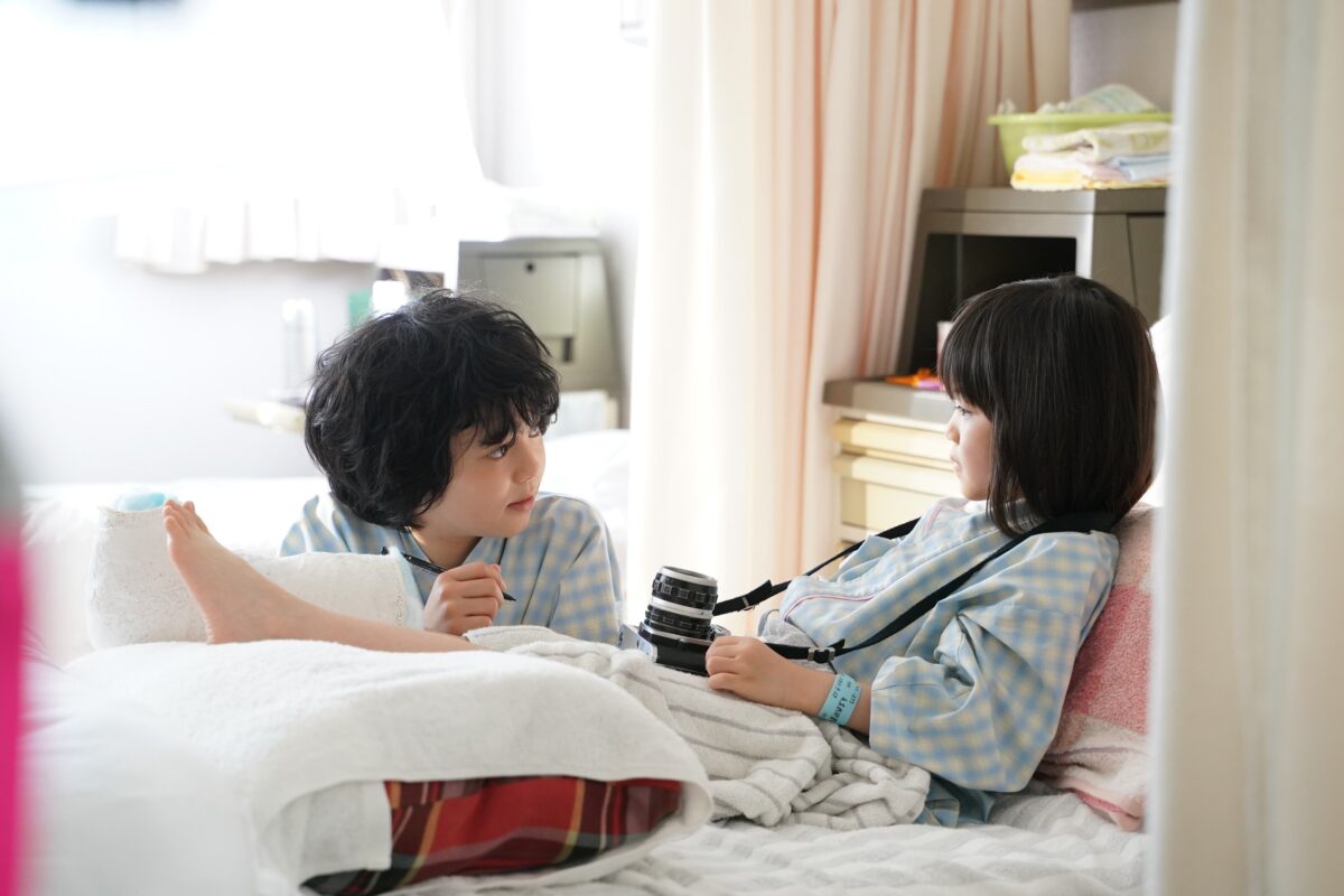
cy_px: 448
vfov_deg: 18.2
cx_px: 672
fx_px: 2800
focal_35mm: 75
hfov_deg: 27.0
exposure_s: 1/250
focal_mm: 75
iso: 3200
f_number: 4.5
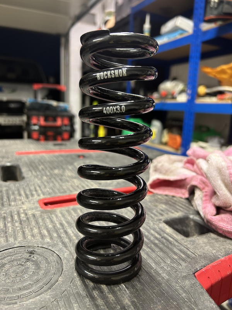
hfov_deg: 53.1
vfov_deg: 67.3
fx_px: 232
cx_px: 116
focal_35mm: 26
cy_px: 155
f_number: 1.5
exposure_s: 1/50
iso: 125
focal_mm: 5.7
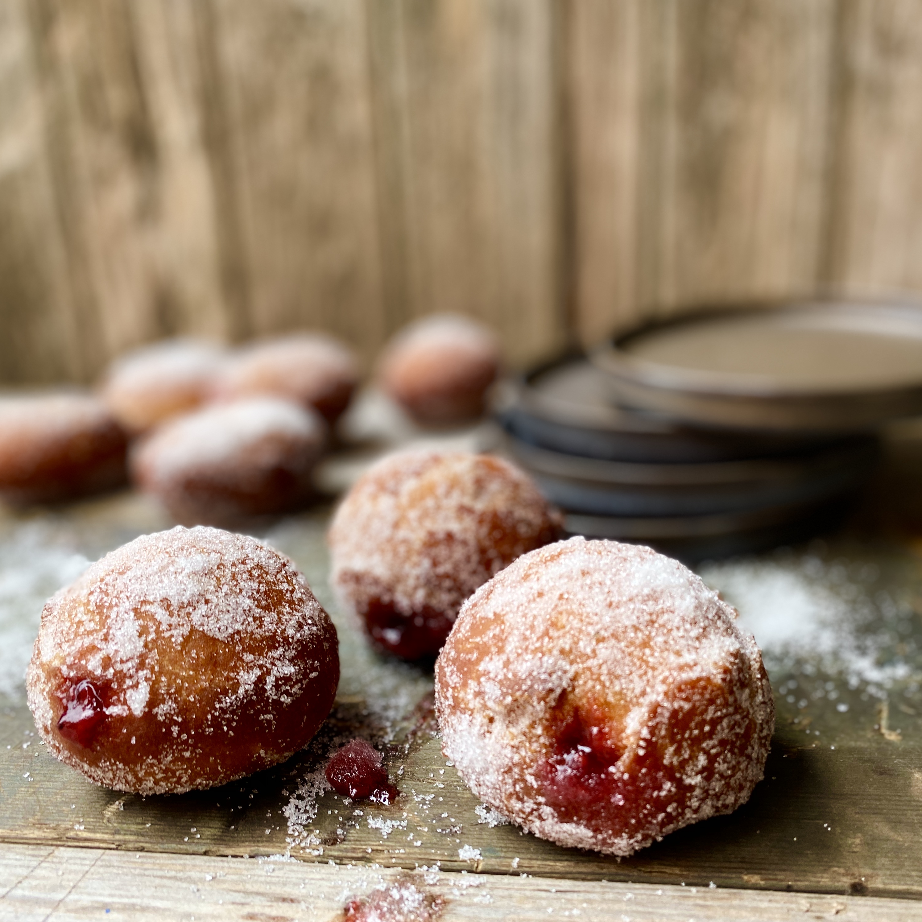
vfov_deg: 52.5
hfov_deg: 52.2
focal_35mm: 31
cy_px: 464
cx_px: 552
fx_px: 934
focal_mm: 4.25
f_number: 1.8
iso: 50
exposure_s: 1/121
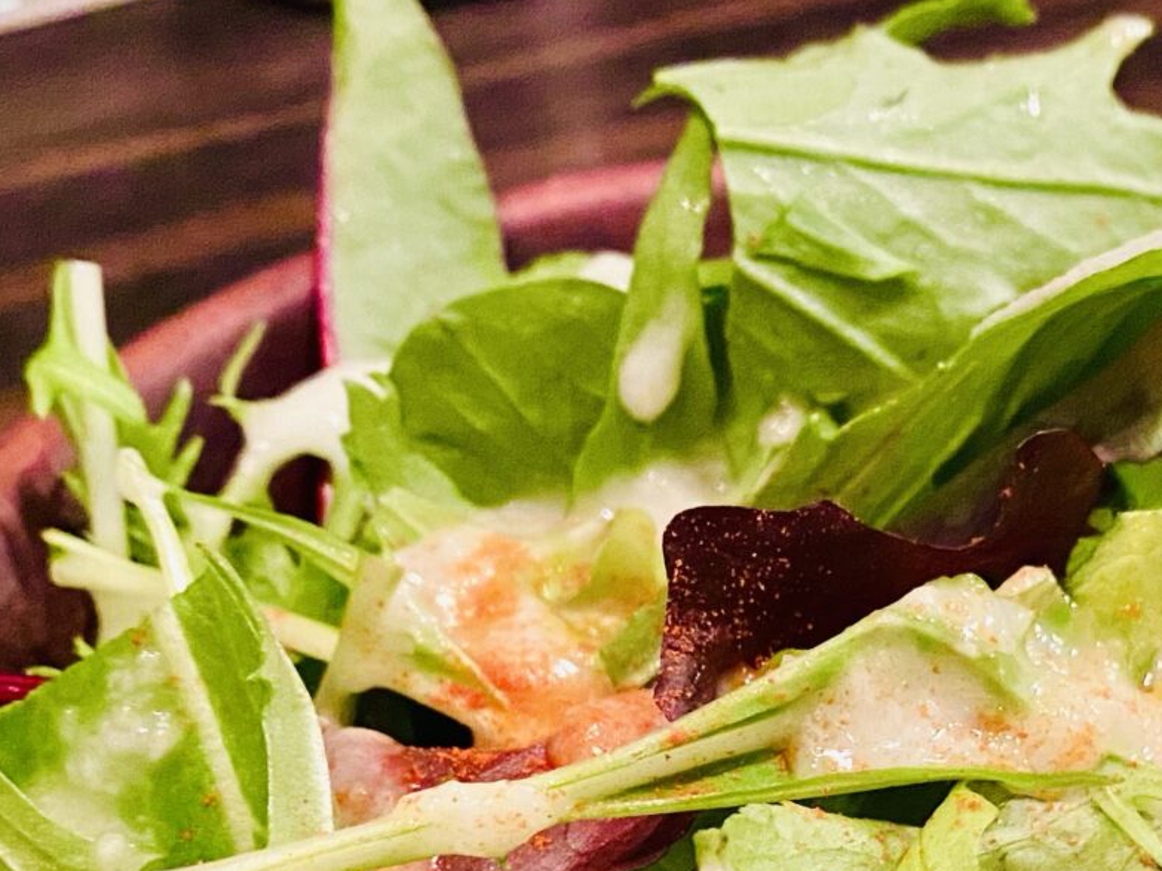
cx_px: 1113
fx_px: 2282
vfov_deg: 20.9
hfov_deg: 27.2
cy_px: 865
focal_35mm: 68
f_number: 1.8
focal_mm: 4.25
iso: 800
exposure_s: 1/30
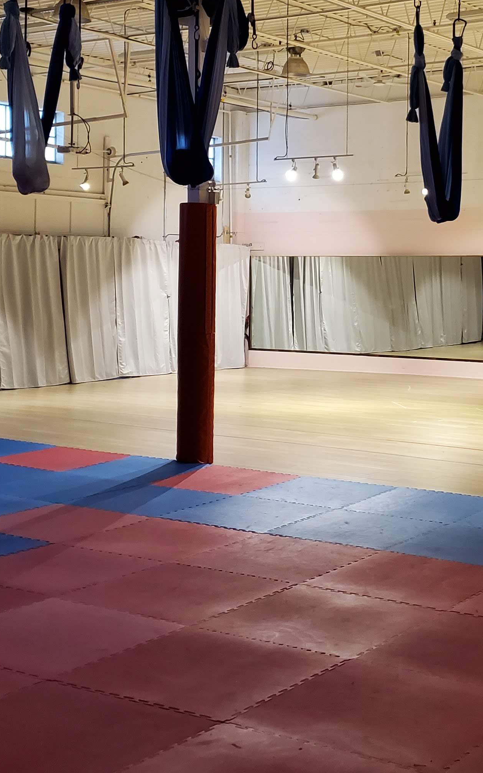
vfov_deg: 36.4
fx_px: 1158
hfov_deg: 23.3
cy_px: 243
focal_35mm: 55
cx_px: 374
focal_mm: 4.3
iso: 250
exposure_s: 1/39
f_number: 1.5
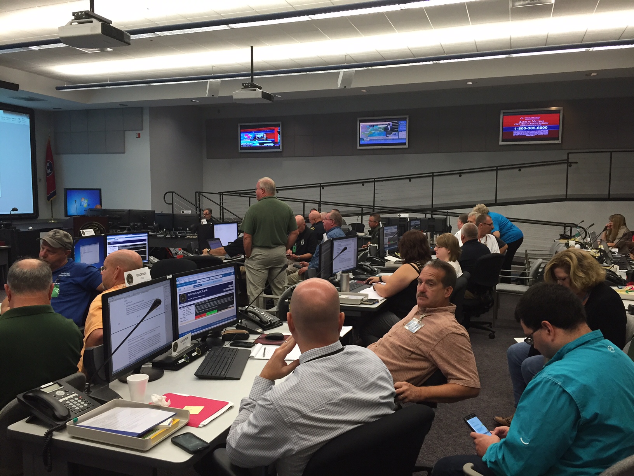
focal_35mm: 29
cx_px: 317
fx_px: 531
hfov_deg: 61.7
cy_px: 238
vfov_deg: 48.2
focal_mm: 4.15
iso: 50
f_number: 2.2
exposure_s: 1/30
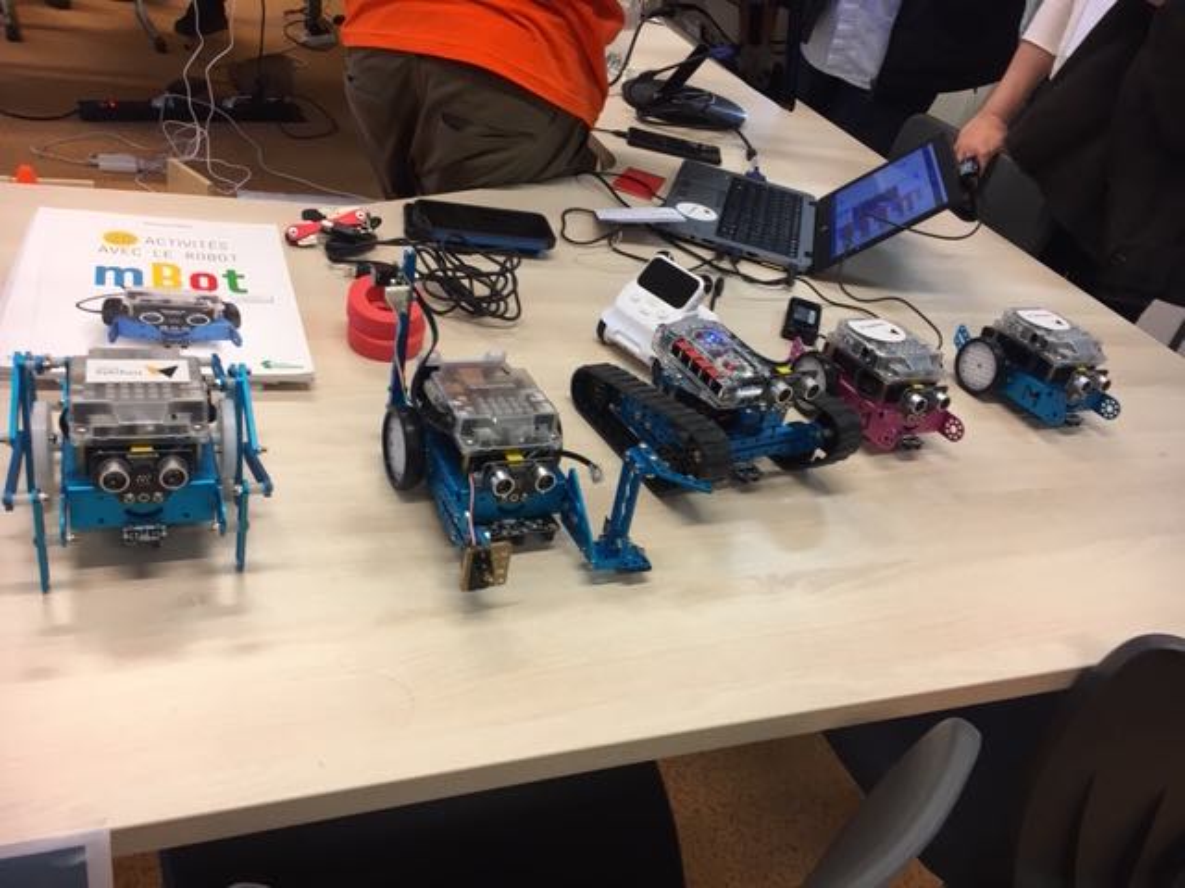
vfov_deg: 48.2
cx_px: 592
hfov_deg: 61.7
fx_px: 993
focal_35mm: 29
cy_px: 444
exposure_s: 1/33
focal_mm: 4.15
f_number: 2.2
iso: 64
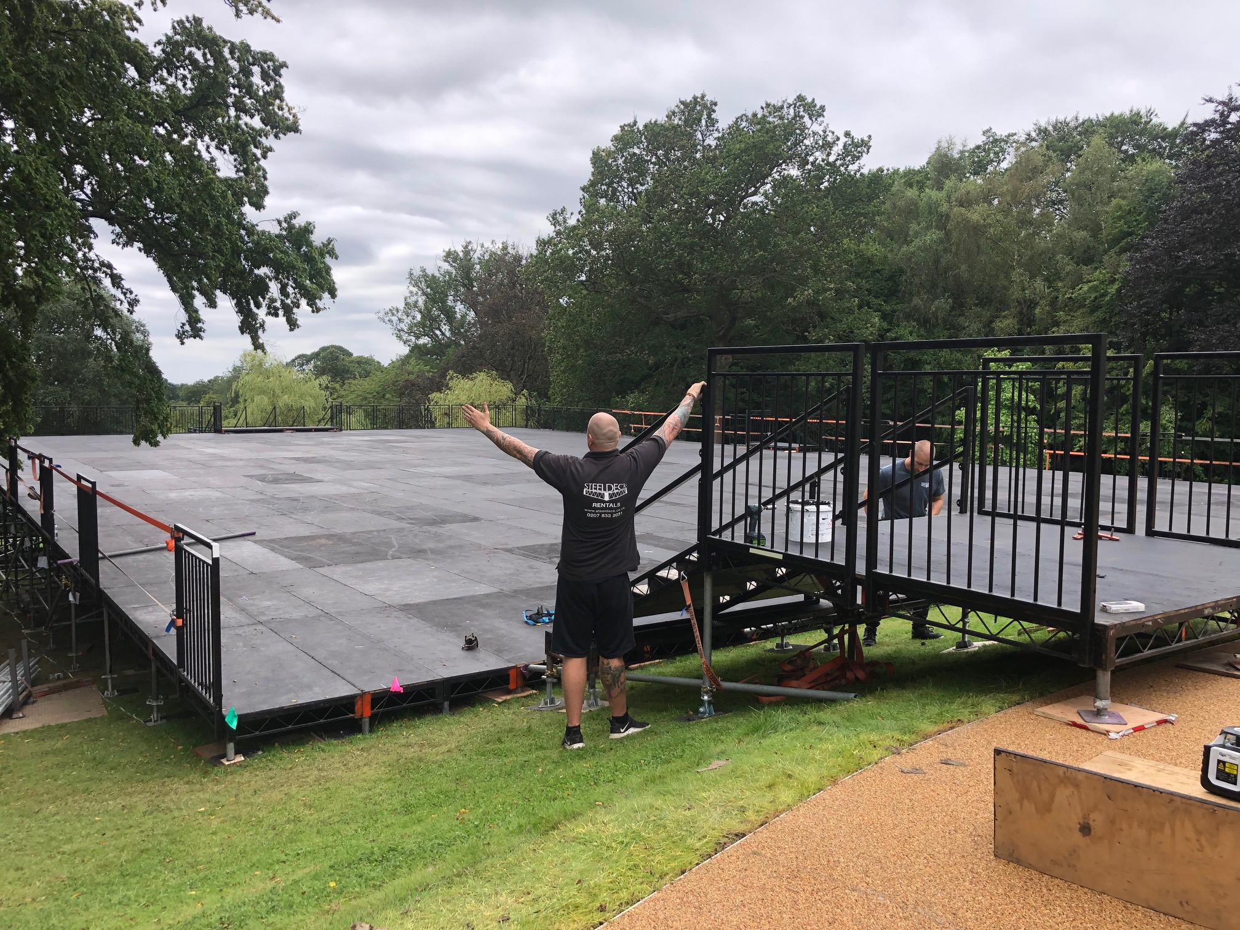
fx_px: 1003
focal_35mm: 28
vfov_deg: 49.7
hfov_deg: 63.4
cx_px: 620
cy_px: 465
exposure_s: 1/906
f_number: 1.8
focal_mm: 4
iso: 20
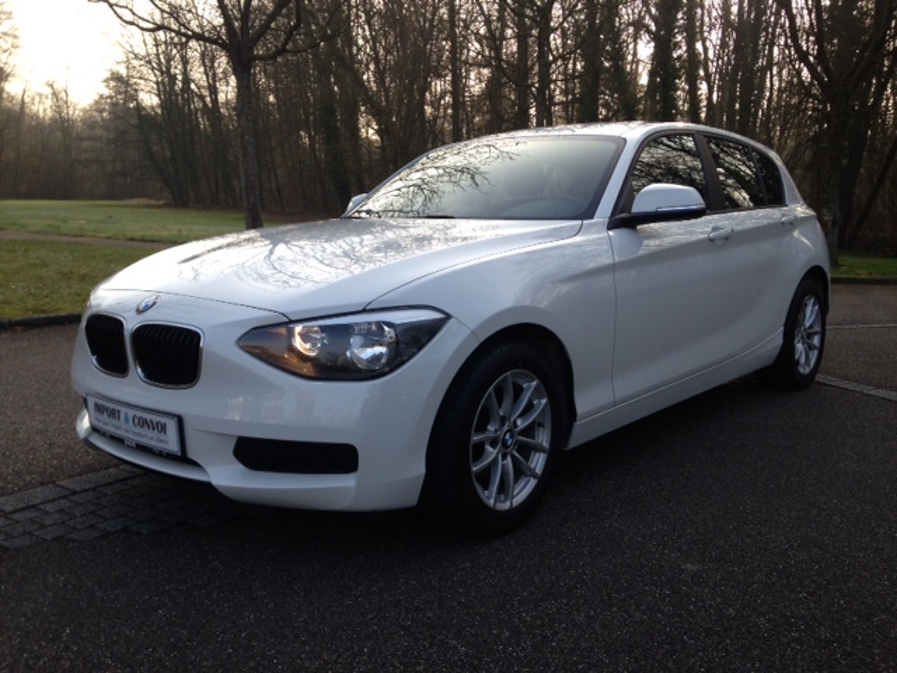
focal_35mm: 33
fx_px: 855
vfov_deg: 42.9
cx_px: 448
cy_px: 336
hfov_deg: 55.4
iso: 64
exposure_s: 1/484
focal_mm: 4.12
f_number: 2.4
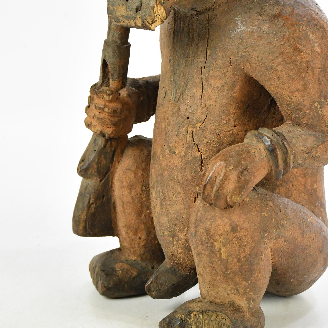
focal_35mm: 140
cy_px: 60
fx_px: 1501
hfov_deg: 12.5
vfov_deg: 12.4
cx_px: 189
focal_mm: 56
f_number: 9
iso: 2500
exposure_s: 1/125
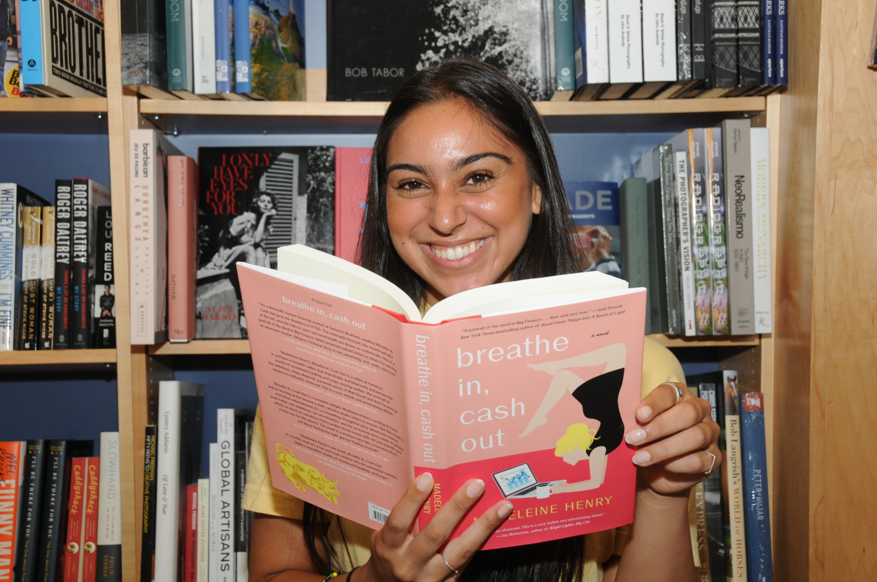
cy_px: 291
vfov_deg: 28.0
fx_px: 1168
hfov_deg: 41.2
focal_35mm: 48
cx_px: 438
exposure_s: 1/60
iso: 500
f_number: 8
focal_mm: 32
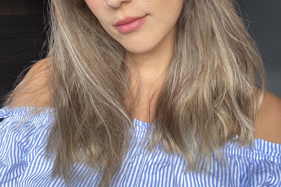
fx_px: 328
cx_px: 141
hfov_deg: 46.4
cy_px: 21
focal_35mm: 42
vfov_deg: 30.6
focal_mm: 2.71
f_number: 2.2
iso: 64
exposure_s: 1/122
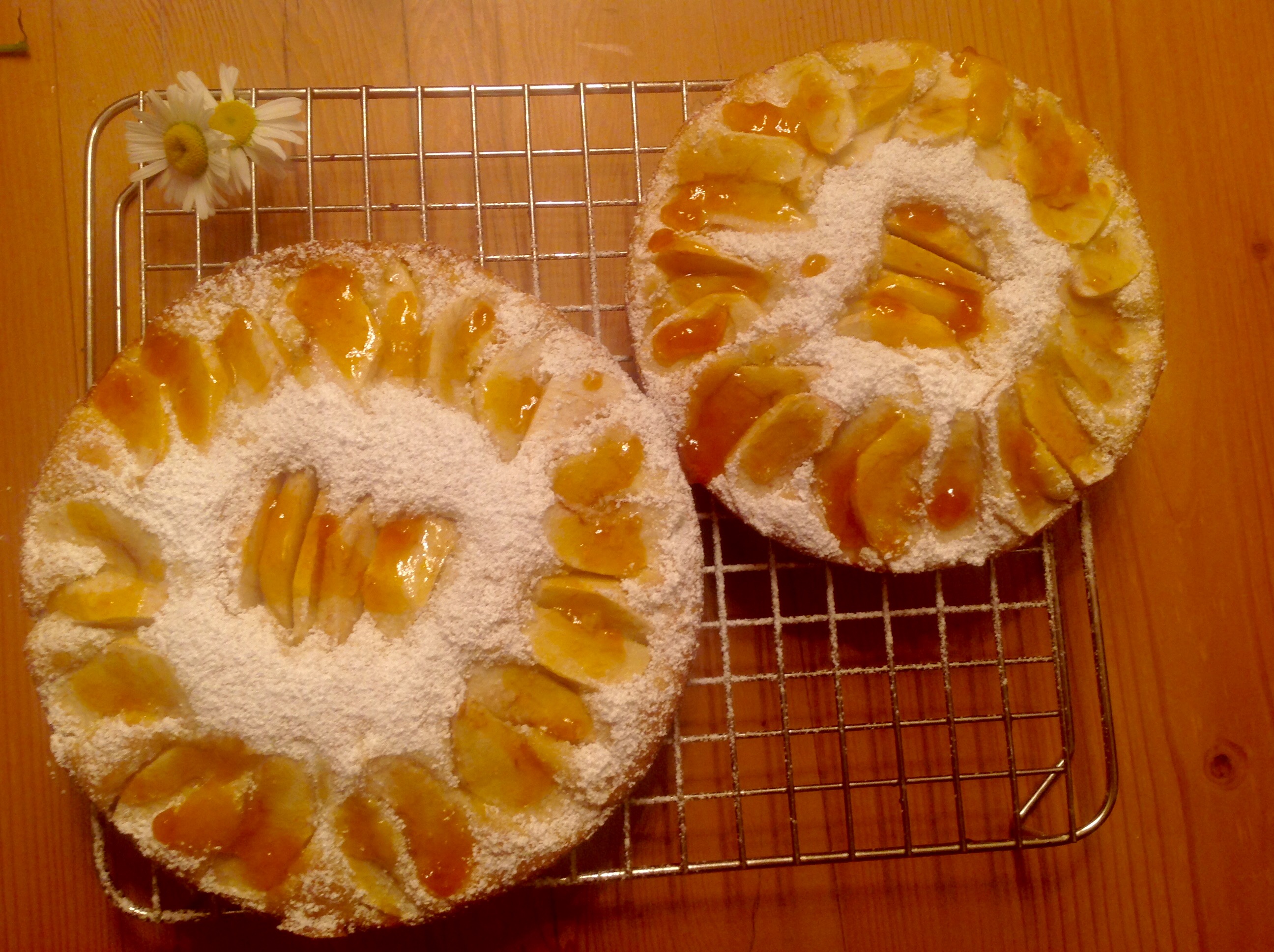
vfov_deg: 40.6
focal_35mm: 35
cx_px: 637
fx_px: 1286
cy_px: 476
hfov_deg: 52.7
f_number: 2.4
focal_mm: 4.28
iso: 64
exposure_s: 1/15
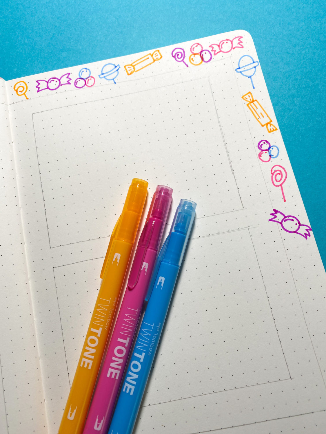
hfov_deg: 53.1
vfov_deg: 67.3
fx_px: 326
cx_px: 163
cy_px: 217
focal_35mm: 26
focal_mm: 4.25
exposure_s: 1/120
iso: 32
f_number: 1.8
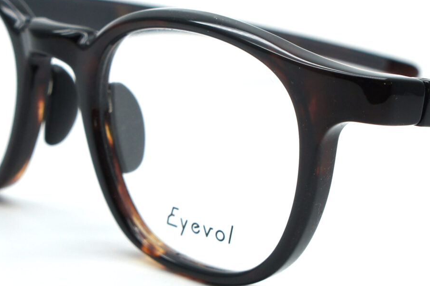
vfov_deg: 18.4
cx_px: 220
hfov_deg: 27.4
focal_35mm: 74
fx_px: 883
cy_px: 143
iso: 200
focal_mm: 24
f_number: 7.1
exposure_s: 1/200
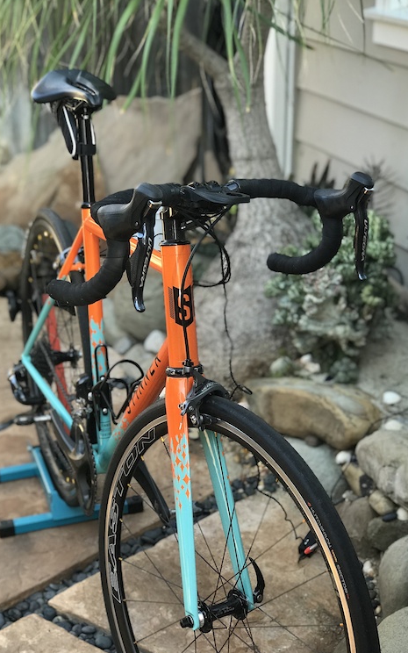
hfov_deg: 20.0
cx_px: 229
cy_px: 327
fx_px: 1156
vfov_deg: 31.5
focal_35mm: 65
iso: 32
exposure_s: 1/60
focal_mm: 6.6
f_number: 2.8
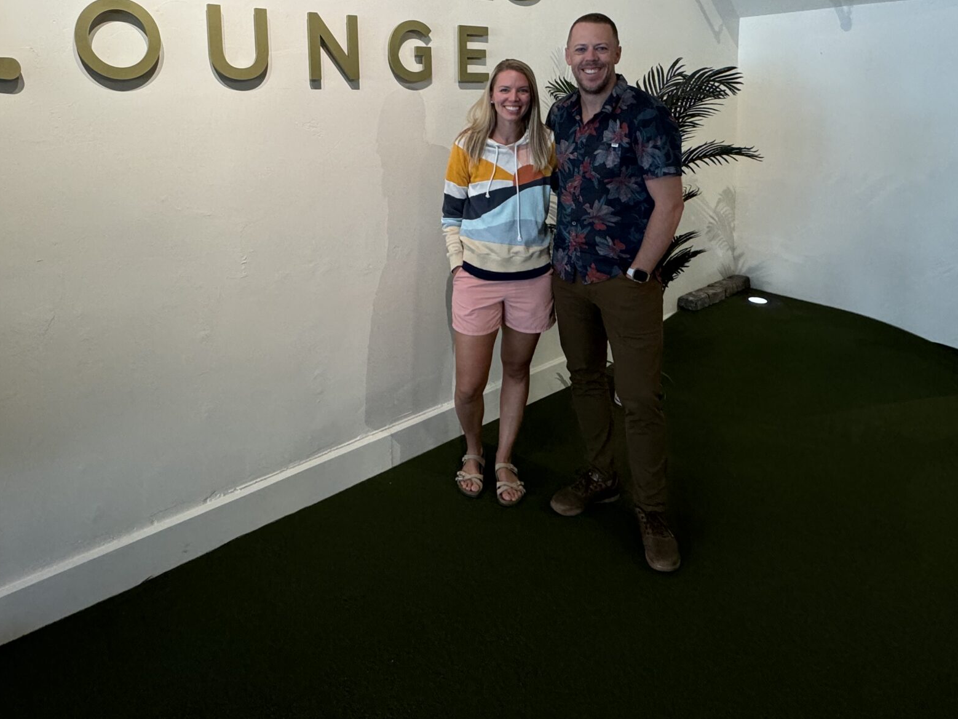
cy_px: 177
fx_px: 637
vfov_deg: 55.9
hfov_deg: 73.2
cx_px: 387
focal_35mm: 23
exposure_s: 1/120
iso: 250
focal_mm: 2.22
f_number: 2.2
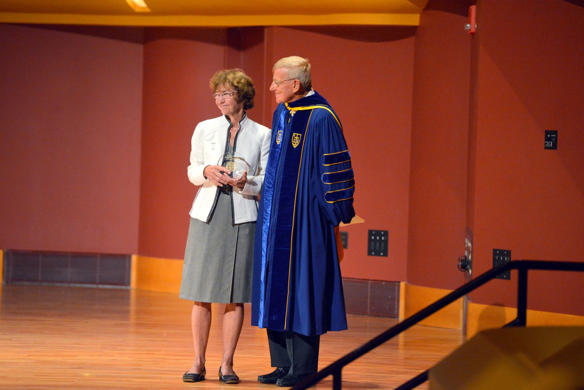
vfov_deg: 6.9
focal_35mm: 200
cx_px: 292
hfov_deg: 10.3
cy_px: 195
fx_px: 3245
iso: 1600
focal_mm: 200
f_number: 4.5
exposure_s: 1/250
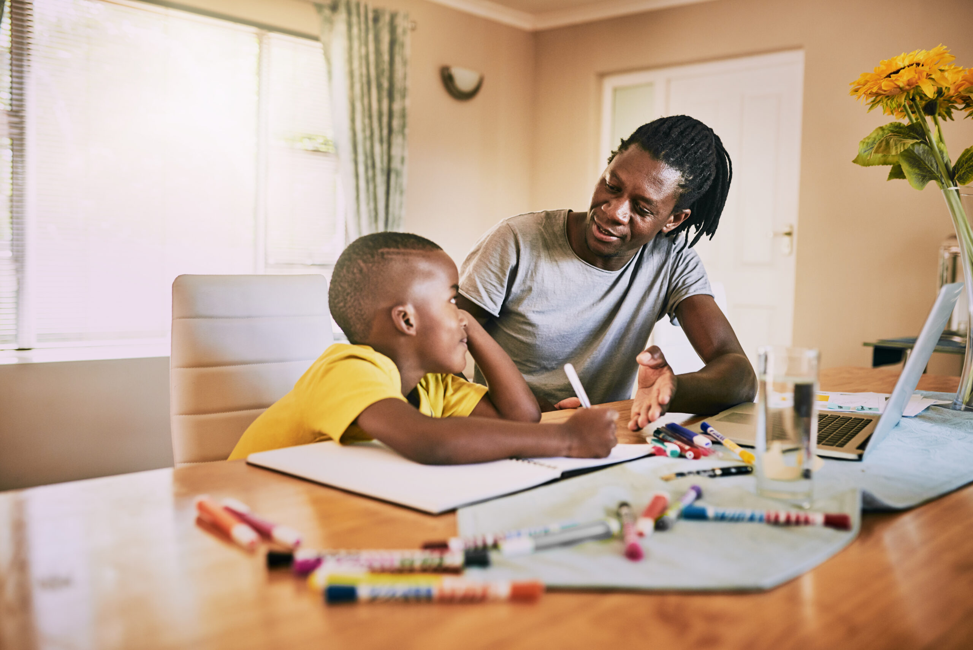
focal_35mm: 35
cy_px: 325
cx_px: 486
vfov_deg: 37.9
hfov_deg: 54.4
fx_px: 946
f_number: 2.2
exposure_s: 1/200
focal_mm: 35
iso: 320
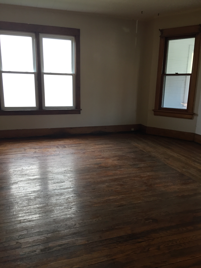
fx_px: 225
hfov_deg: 48.2
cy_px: 134
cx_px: 100
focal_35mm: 29
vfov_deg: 61.7
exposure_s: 1/30
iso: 50
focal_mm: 4.15
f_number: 2.2
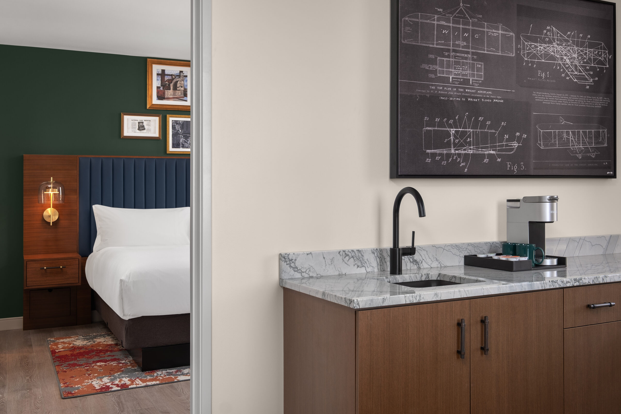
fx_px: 621
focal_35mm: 36
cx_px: 310
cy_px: 207
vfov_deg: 36.9
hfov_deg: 53.1
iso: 400
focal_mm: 24
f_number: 8
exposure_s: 1/40
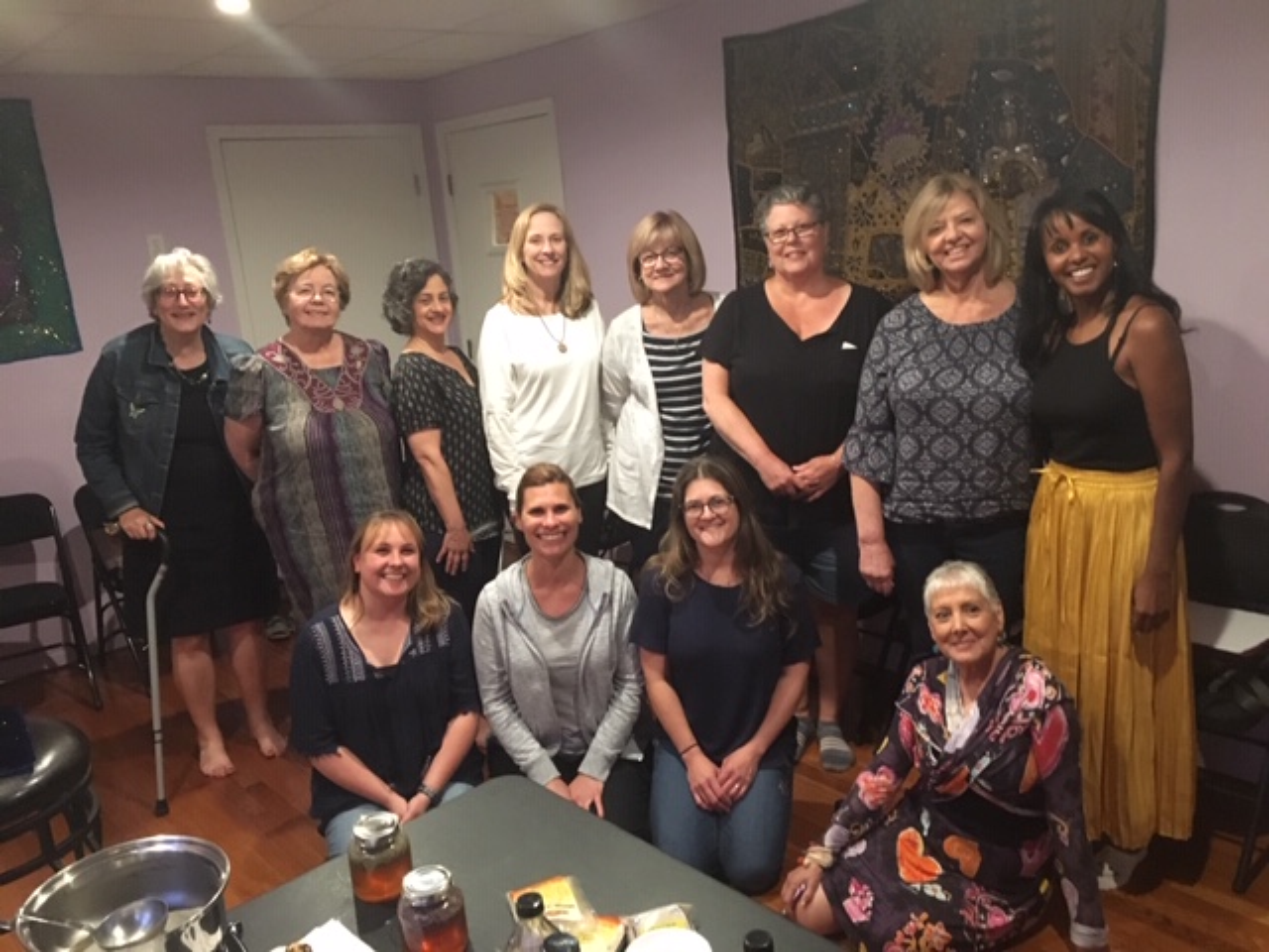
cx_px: 634
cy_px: 476
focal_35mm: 29
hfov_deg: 61.7
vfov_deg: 48.2
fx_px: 1063
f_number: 2.2
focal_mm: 4.15
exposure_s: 1/15
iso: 320
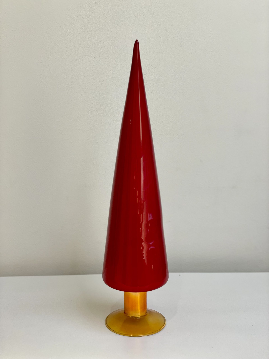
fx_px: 539
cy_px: 180
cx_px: 134
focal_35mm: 52
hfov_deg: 28.0
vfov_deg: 36.8
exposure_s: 1/120
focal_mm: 6
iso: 125
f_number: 2
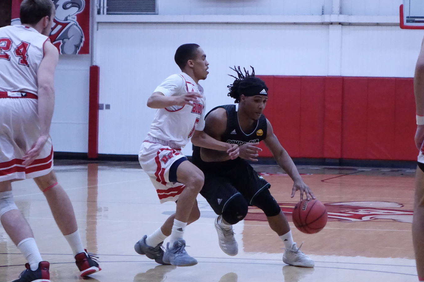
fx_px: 1590
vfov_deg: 10.2
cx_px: 243
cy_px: 138
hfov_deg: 15.2
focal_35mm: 135
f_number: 2.8
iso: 5000
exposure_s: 1/1000
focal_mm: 41.83
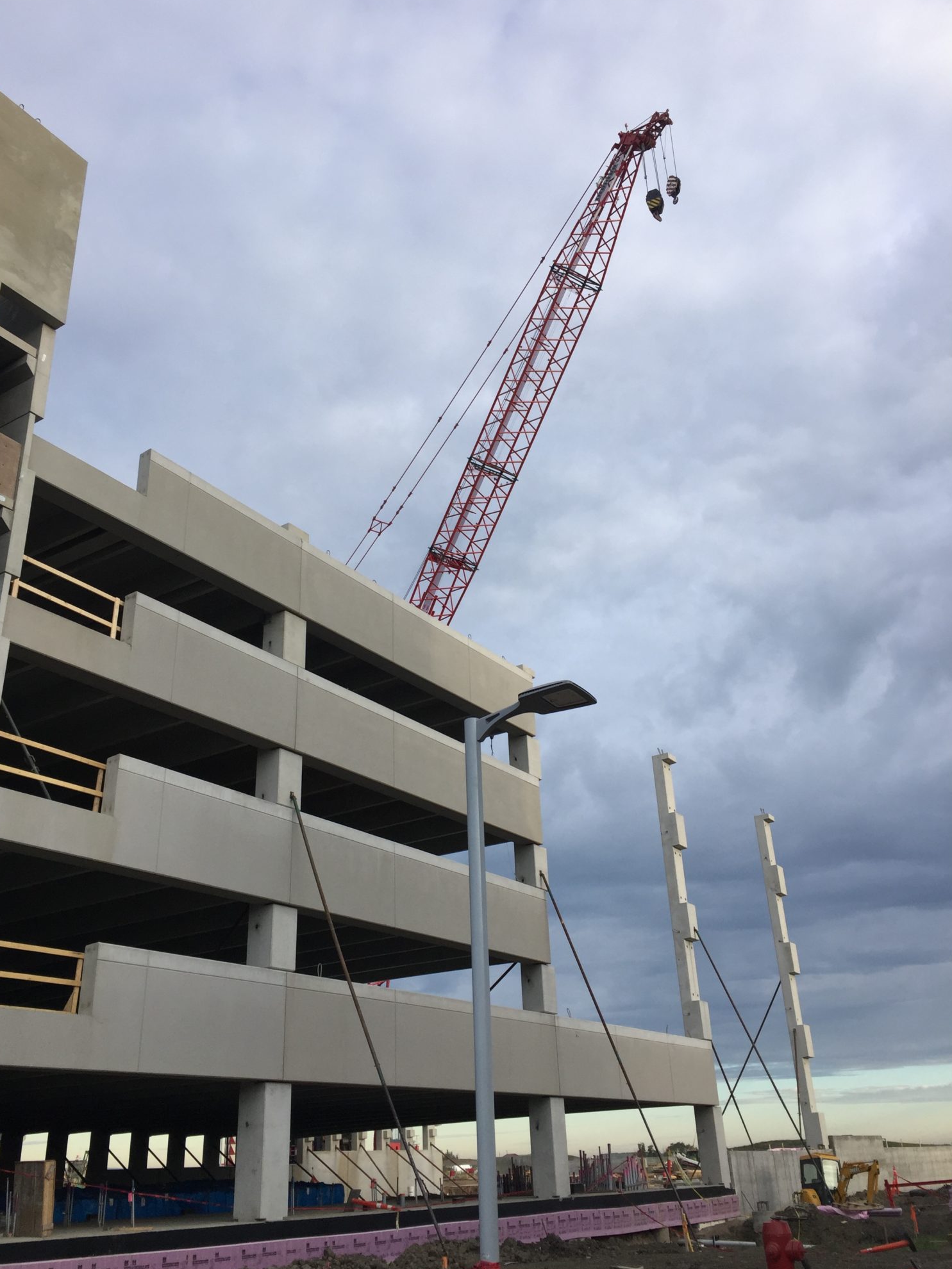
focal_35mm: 30
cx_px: 467
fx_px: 1100
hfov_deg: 46.8
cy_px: 627
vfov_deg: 60.0
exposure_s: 1/581
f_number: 2.2
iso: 32
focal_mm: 4.15
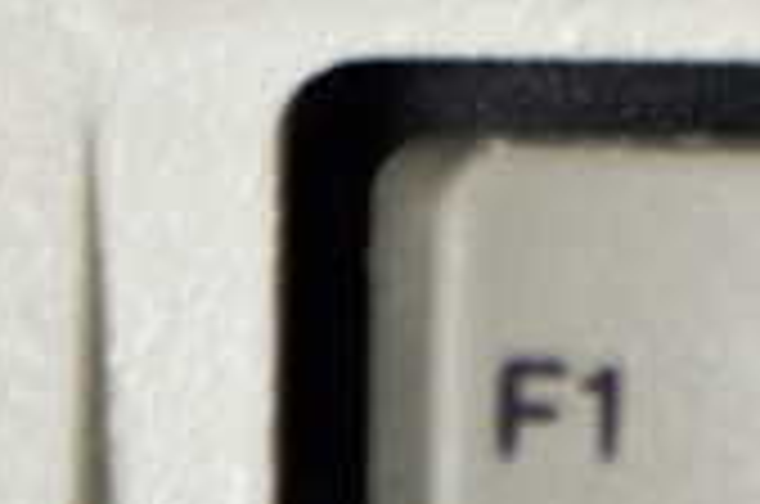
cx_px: 693
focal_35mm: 956
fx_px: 20145
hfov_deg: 2.2
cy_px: -922
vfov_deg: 1.4
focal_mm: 105
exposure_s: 1/125
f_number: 5.6
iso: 200
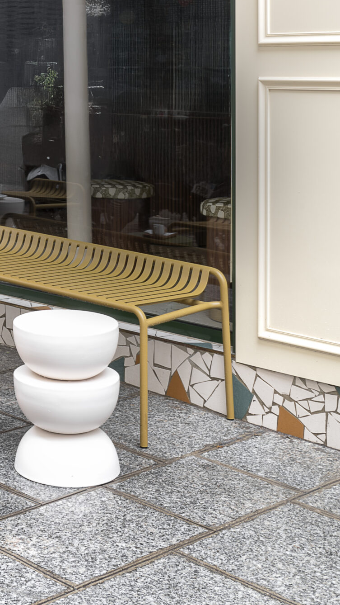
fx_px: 1121
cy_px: -41
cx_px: -76
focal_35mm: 70
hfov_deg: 16.5
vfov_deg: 27.8
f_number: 14
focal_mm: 31
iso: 100
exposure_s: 1/1.25
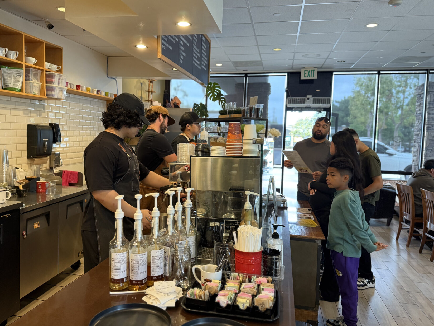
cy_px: 160
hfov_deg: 63.3
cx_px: 191
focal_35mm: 28
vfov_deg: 49.7
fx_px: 351
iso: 250
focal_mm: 6.76
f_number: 1.78
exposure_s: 1/60
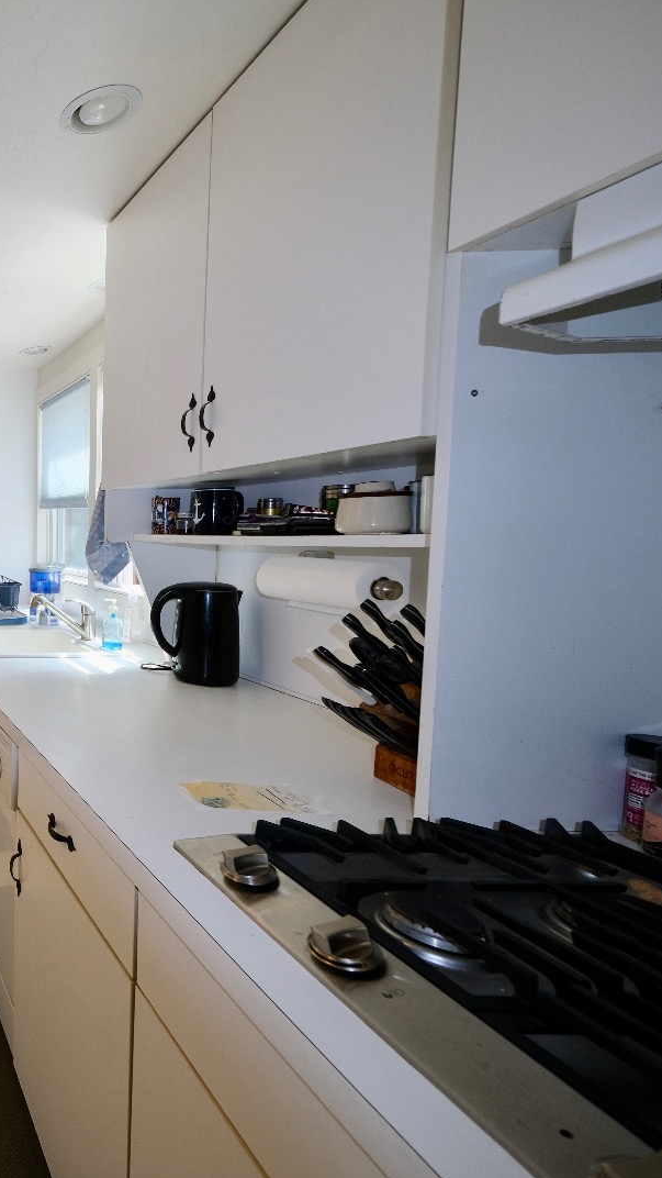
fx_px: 593
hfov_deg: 38.5
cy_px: 589
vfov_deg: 89.6
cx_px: -171
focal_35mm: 19
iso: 320
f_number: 3.6
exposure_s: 1/75
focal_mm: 8
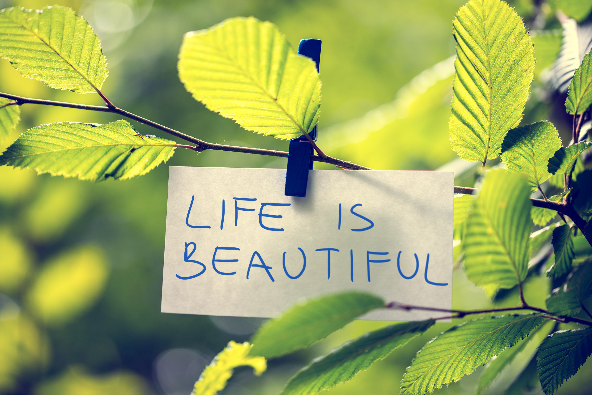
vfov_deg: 13.0
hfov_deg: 19.5
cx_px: 296
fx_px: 1727
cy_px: 198
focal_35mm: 105
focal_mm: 105
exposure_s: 1/160
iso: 100
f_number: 3.3
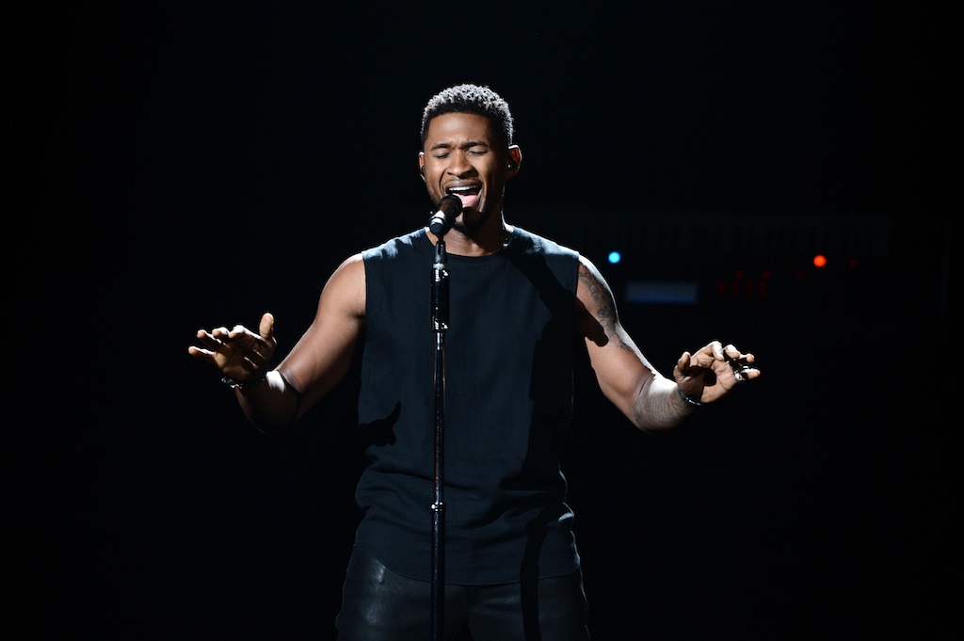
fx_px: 10702
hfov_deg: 5.2
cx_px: 482
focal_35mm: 400
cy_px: 320
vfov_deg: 3.4
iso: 2500
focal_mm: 400
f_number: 4.5
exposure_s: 1/250
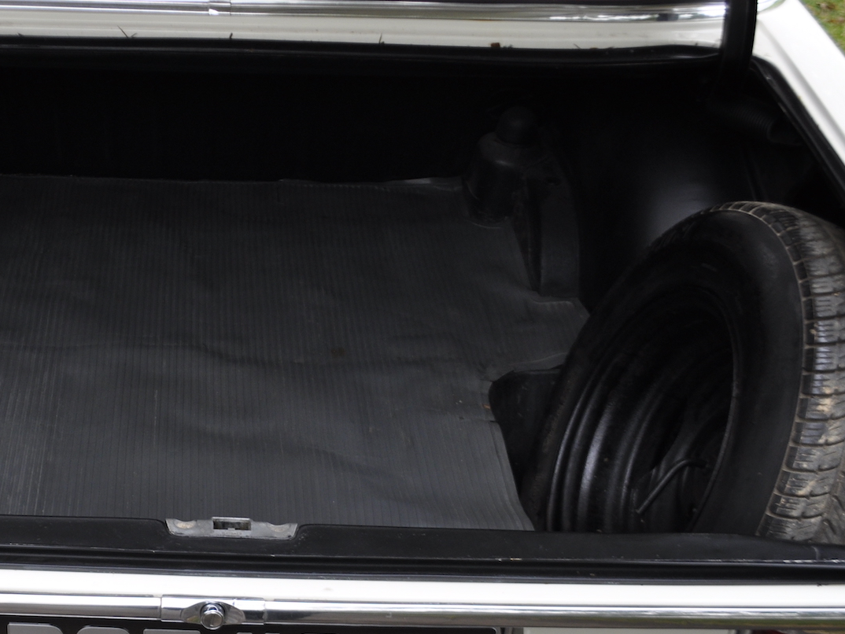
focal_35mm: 59
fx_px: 1441
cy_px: 393
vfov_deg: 24.8
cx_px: 162
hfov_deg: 31.8
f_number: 5.6
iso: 320
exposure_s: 1/125
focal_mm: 22
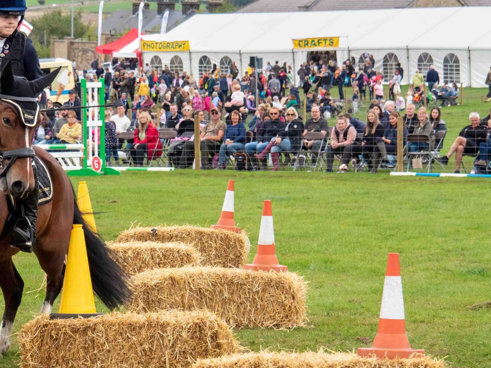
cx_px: 171
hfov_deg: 12.1
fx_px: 2312
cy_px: 213
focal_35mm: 163
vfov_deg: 9.1
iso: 800
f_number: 5.6
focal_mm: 54
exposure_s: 1/640
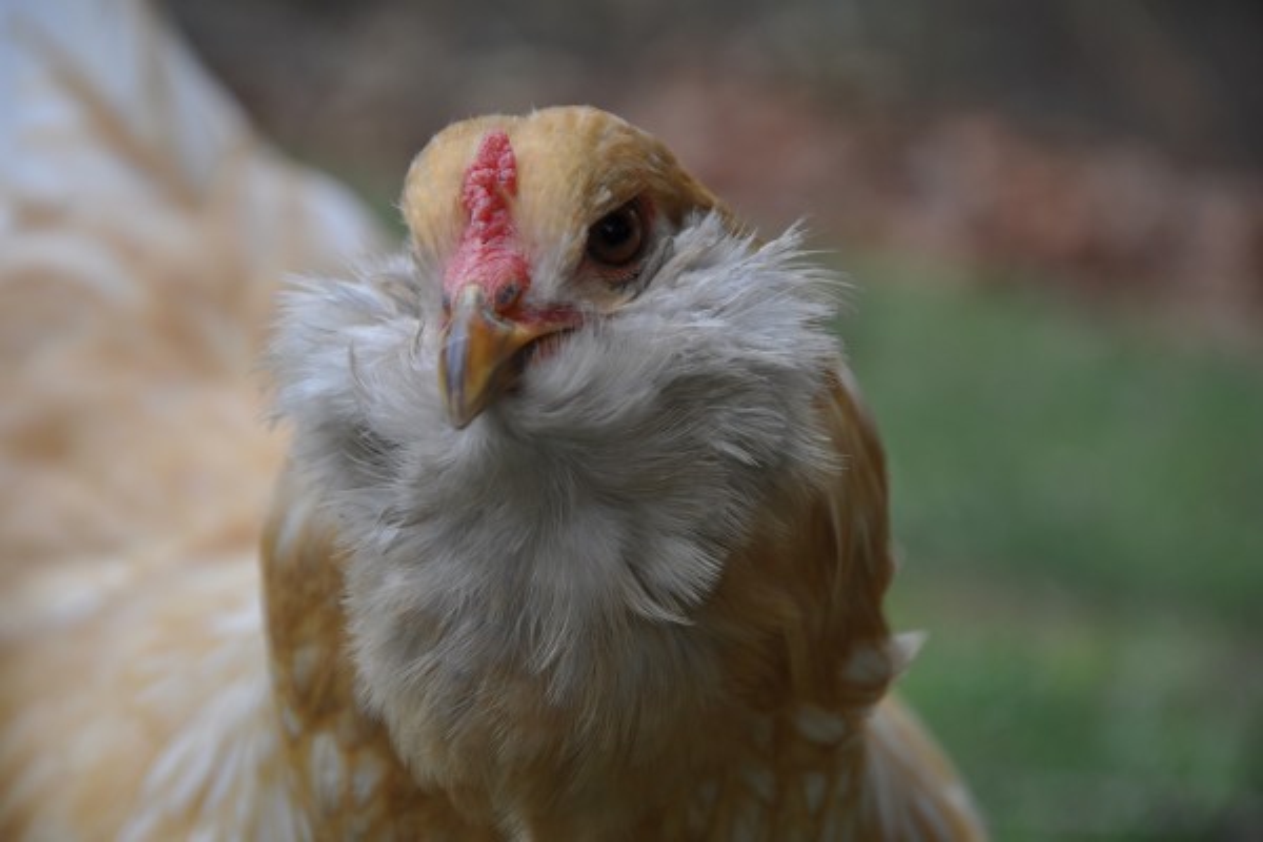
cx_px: 632
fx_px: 5525
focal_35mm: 158
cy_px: 421
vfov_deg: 8.7
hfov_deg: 13.0
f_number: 5.6
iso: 200
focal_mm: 105
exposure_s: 1/125
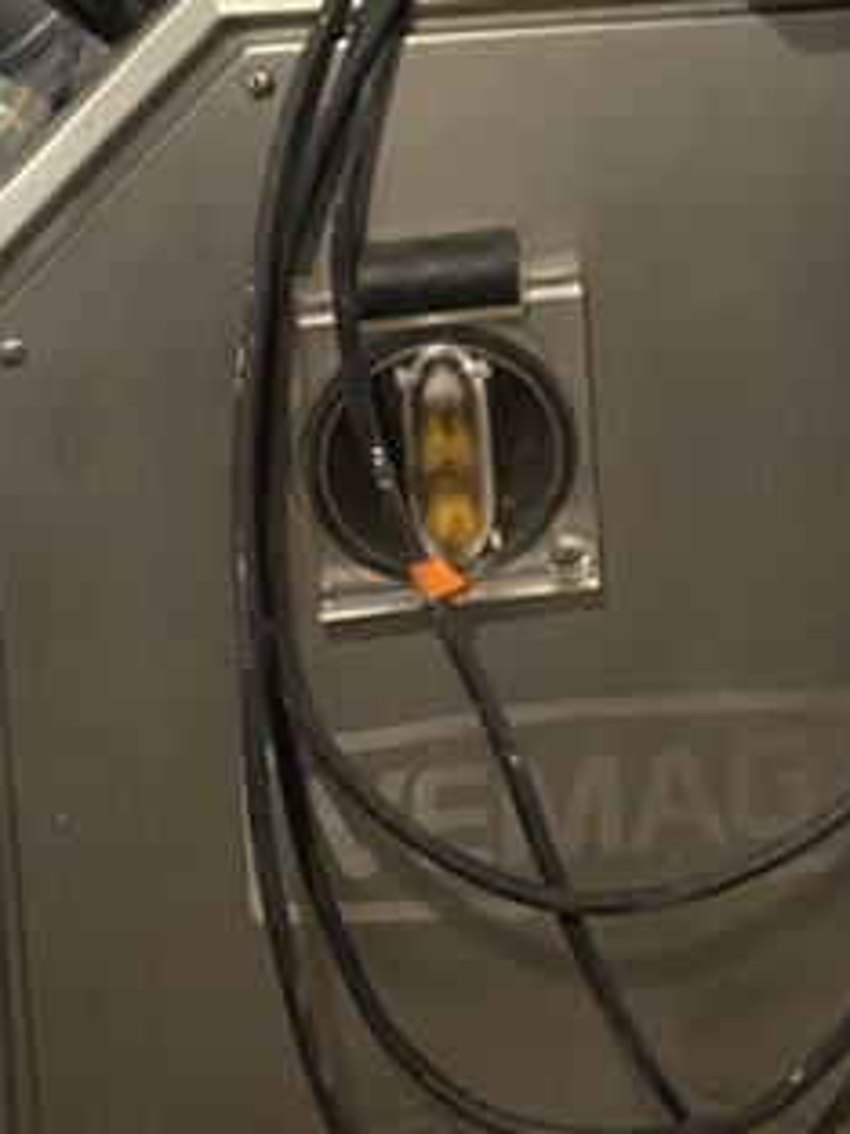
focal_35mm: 71
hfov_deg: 20.7
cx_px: 429
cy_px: -282
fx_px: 2325
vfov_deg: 24.4
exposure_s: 1/30
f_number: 1.8
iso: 640
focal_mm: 4.25
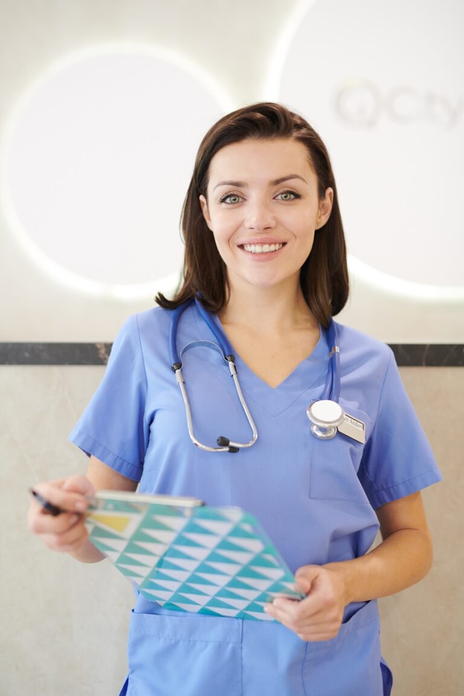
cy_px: 348
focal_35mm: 50
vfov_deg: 39.6
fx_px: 967
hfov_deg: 27.0
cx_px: 232
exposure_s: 1/160
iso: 800
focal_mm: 50
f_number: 2.2
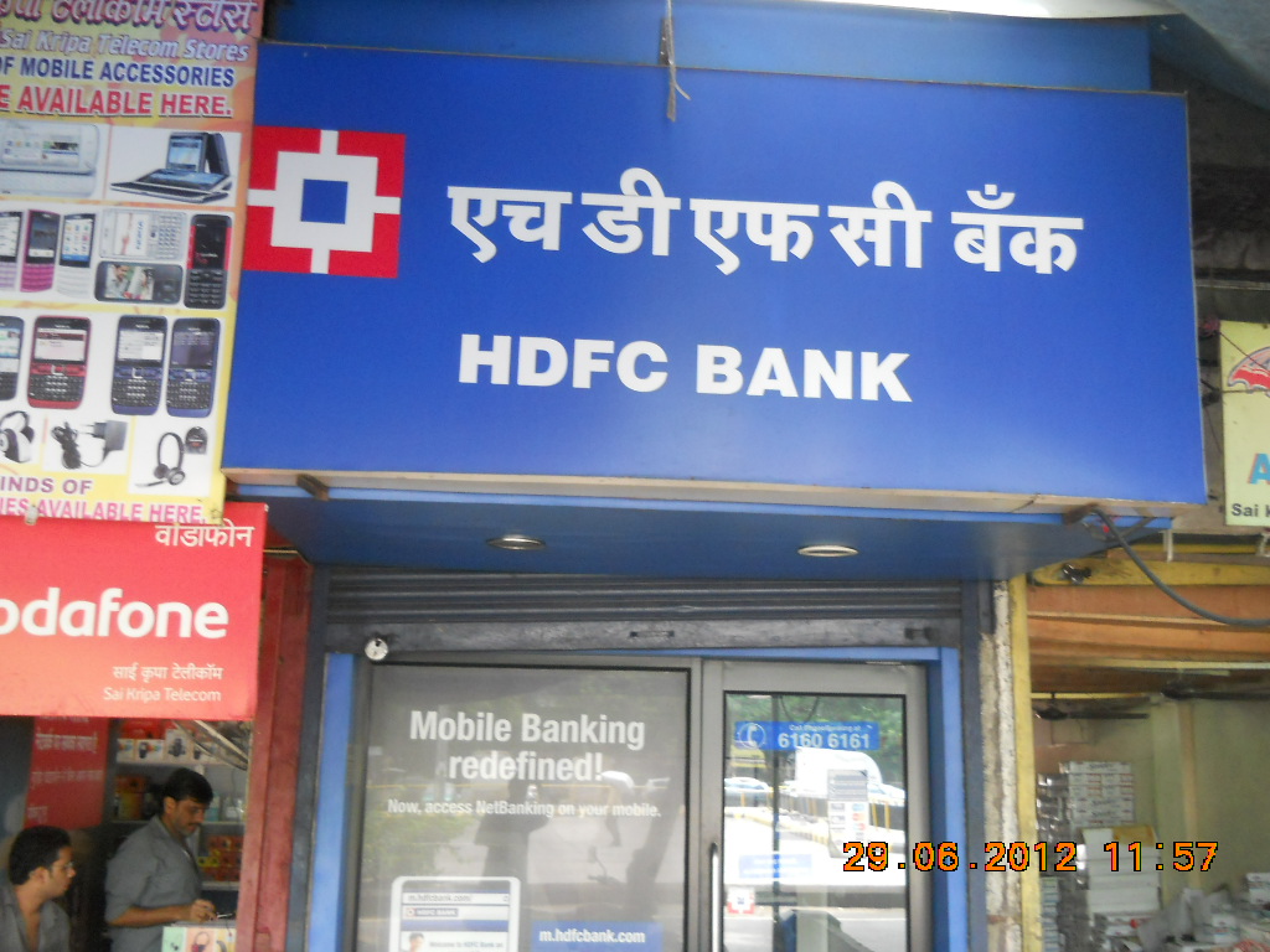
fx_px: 1504
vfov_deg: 35.1
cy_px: 476
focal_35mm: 41
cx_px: 635
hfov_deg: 45.8
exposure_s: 1/50
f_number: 3.1
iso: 400
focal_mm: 6.72
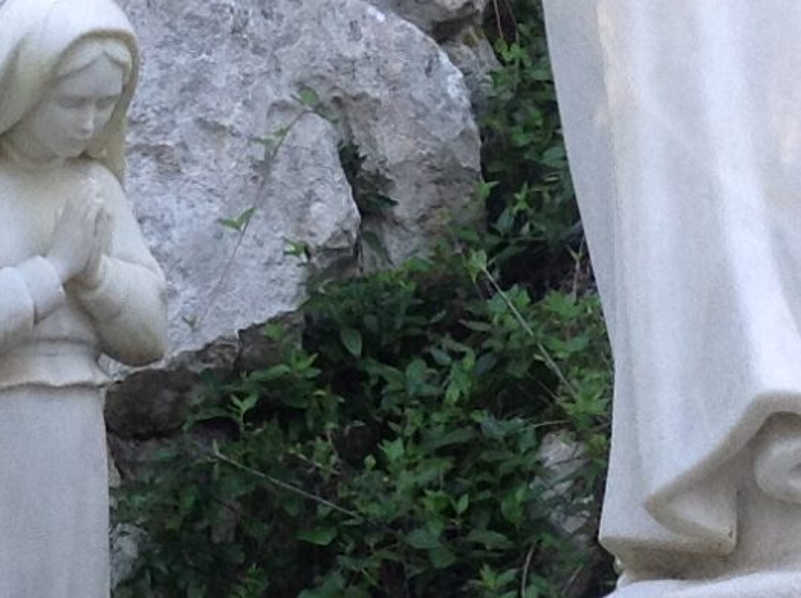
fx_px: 3950
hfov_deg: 11.5
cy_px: -67
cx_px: 119
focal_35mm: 171
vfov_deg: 8.6
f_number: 2.4
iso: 80
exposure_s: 1/120
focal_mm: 4.28
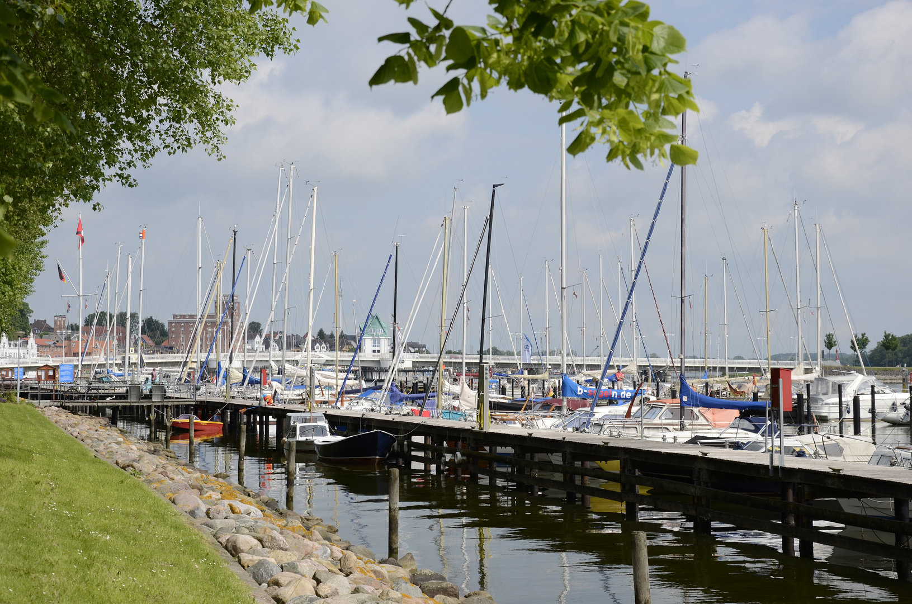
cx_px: 456
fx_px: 1706
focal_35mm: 68
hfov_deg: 29.9
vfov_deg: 20.1
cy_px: 302
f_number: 8
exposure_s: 1/640
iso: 200
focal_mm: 45
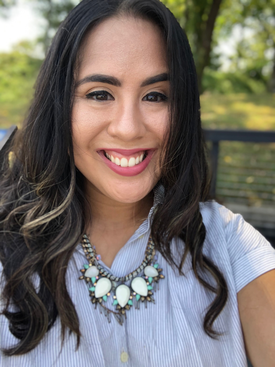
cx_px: 138
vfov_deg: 56.8
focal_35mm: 32
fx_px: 339
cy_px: 184
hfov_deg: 44.2
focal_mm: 2.87
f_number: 2.2
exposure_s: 1/120
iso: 25
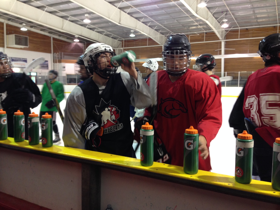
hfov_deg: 55.4
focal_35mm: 33
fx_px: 267
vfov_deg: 42.9
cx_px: 140
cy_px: 105
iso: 100
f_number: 2.4
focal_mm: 4.12
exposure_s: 1/20
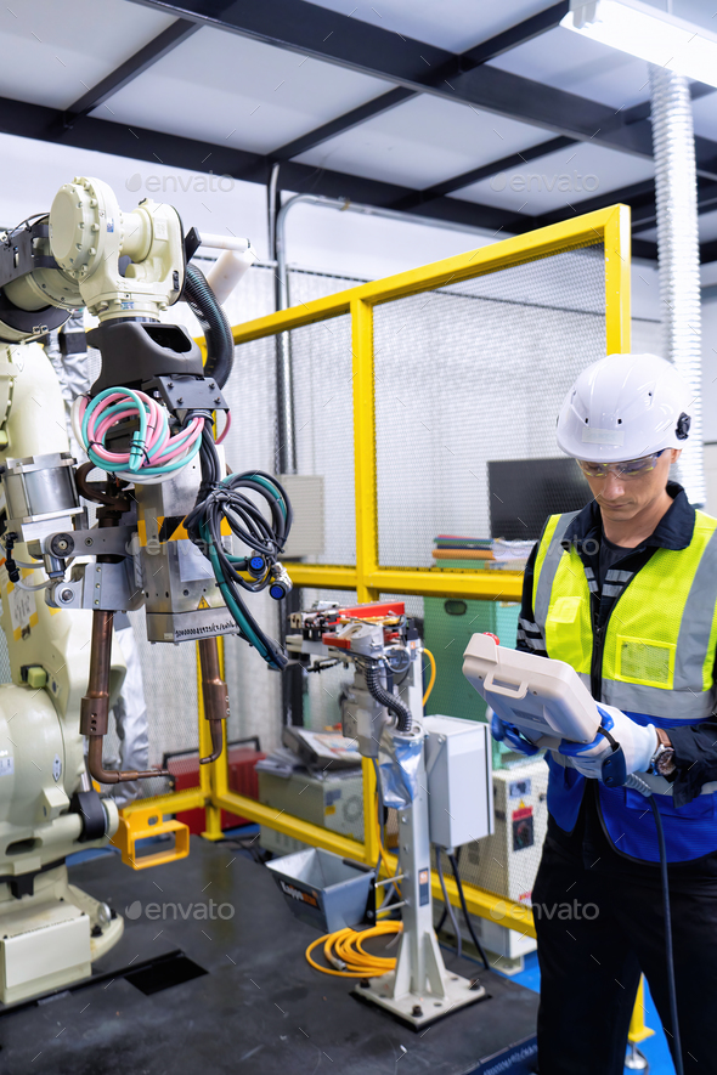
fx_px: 1016
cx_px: 358
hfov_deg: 38.9
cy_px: 538
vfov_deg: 55.8
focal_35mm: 34
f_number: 2.8
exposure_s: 1/160
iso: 1600
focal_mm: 34
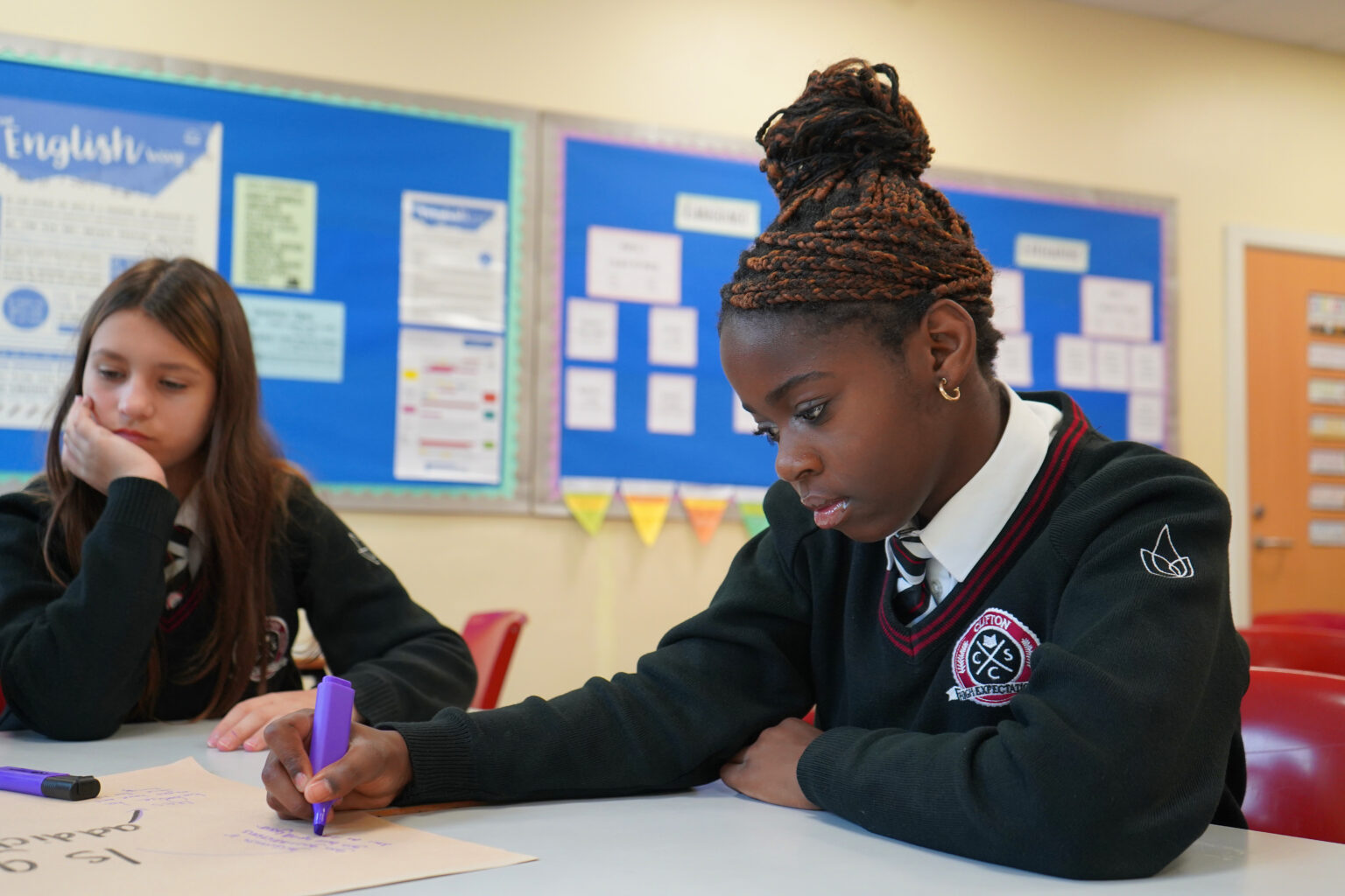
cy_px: 448
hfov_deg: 50.7
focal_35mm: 38
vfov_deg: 35.1
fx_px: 1420
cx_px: 672
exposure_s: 1/160
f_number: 4
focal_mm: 38
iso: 1600
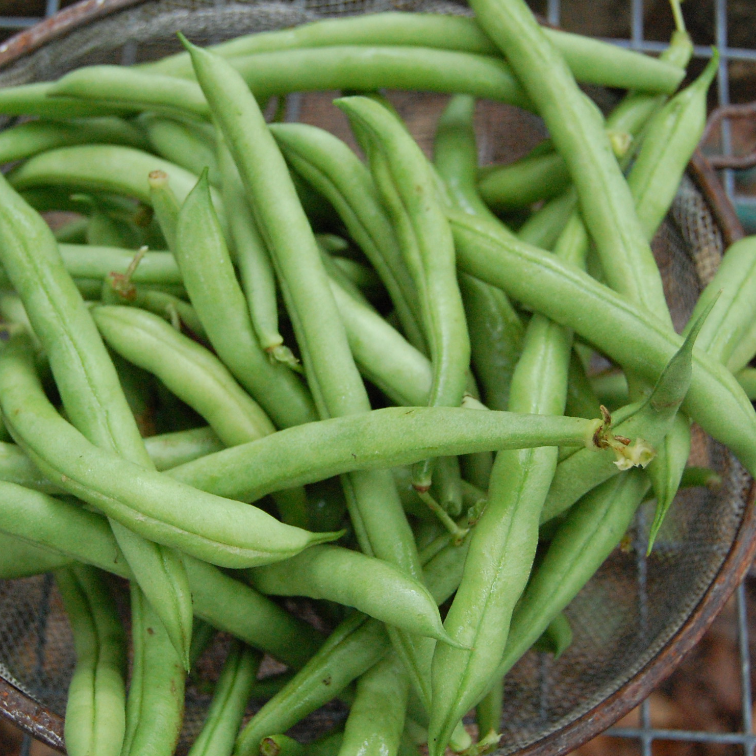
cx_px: 300
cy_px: 377
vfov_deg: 27.7
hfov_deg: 27.7
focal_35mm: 62
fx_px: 1532
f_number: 5.6
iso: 1600
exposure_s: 1/200
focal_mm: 32
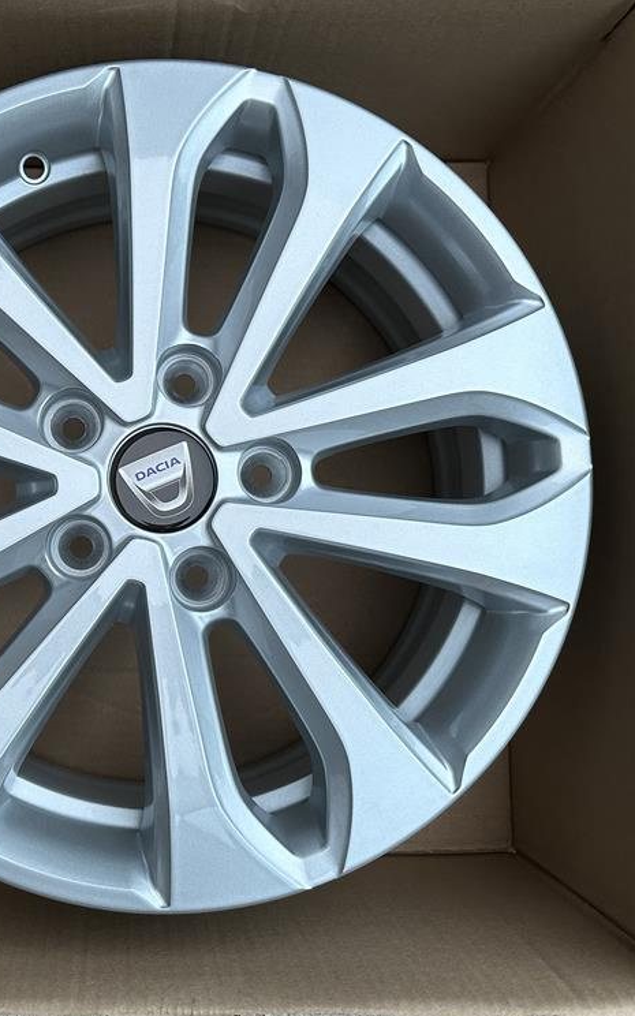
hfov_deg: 35.0
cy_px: 501
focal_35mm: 35
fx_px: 969
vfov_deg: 55.3
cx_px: 113
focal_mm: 6.86
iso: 250
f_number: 1.78
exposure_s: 1/79
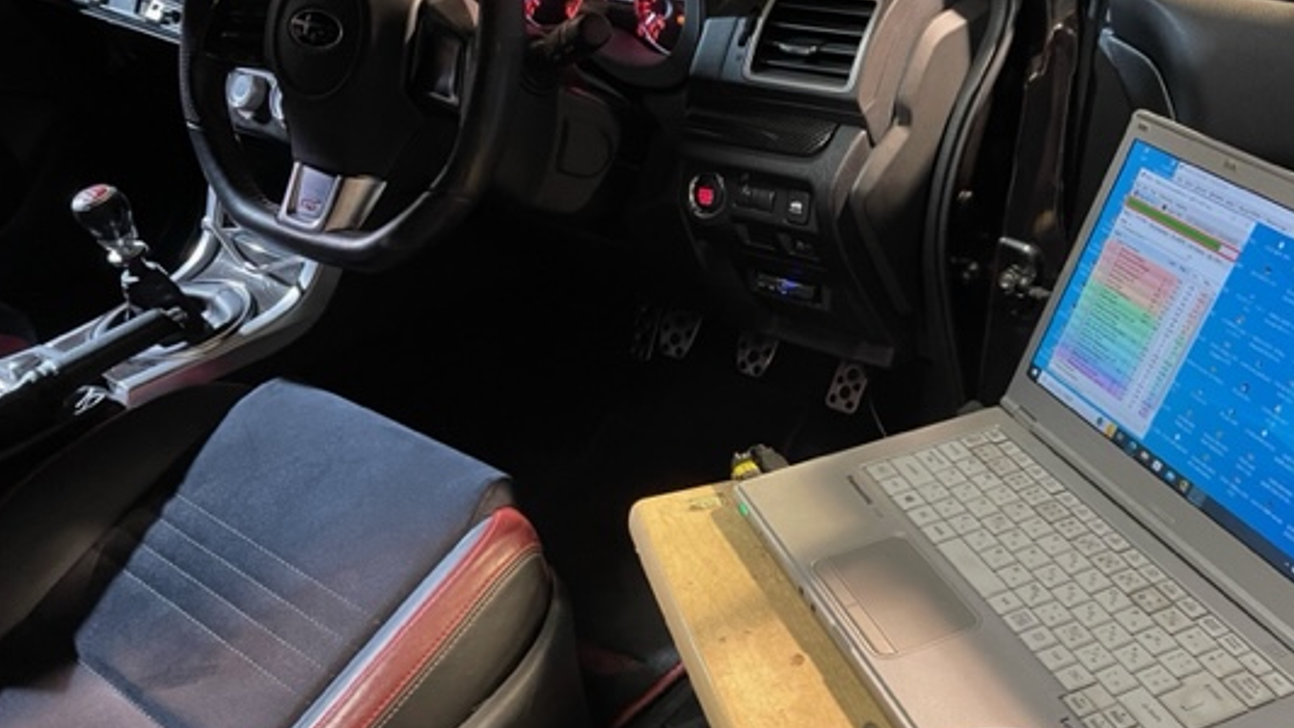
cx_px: 750
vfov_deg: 34.5
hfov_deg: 57.7
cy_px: 444
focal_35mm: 34
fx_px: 1167
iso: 400
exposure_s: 1/33
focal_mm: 4.2
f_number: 1.6
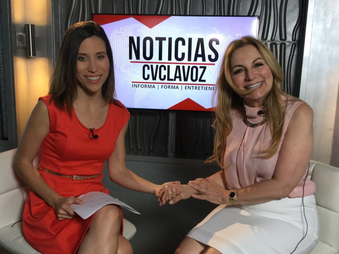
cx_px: 170
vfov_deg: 45.4
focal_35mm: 31
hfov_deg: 58.4
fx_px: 304
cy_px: 127
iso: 80
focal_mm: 3.3
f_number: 2.4
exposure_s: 1/30
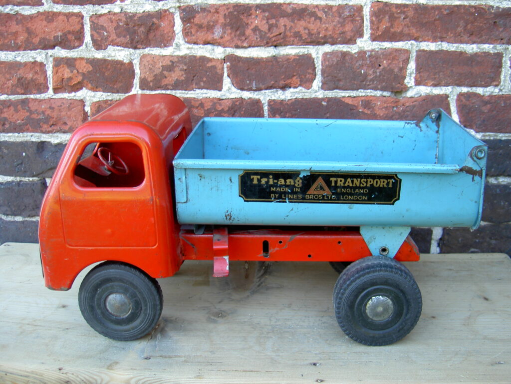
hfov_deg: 47.9
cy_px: 192
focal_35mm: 39
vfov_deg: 36.8
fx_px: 576
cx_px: 256
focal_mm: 8
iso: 100
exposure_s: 1/25.1
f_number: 2.8
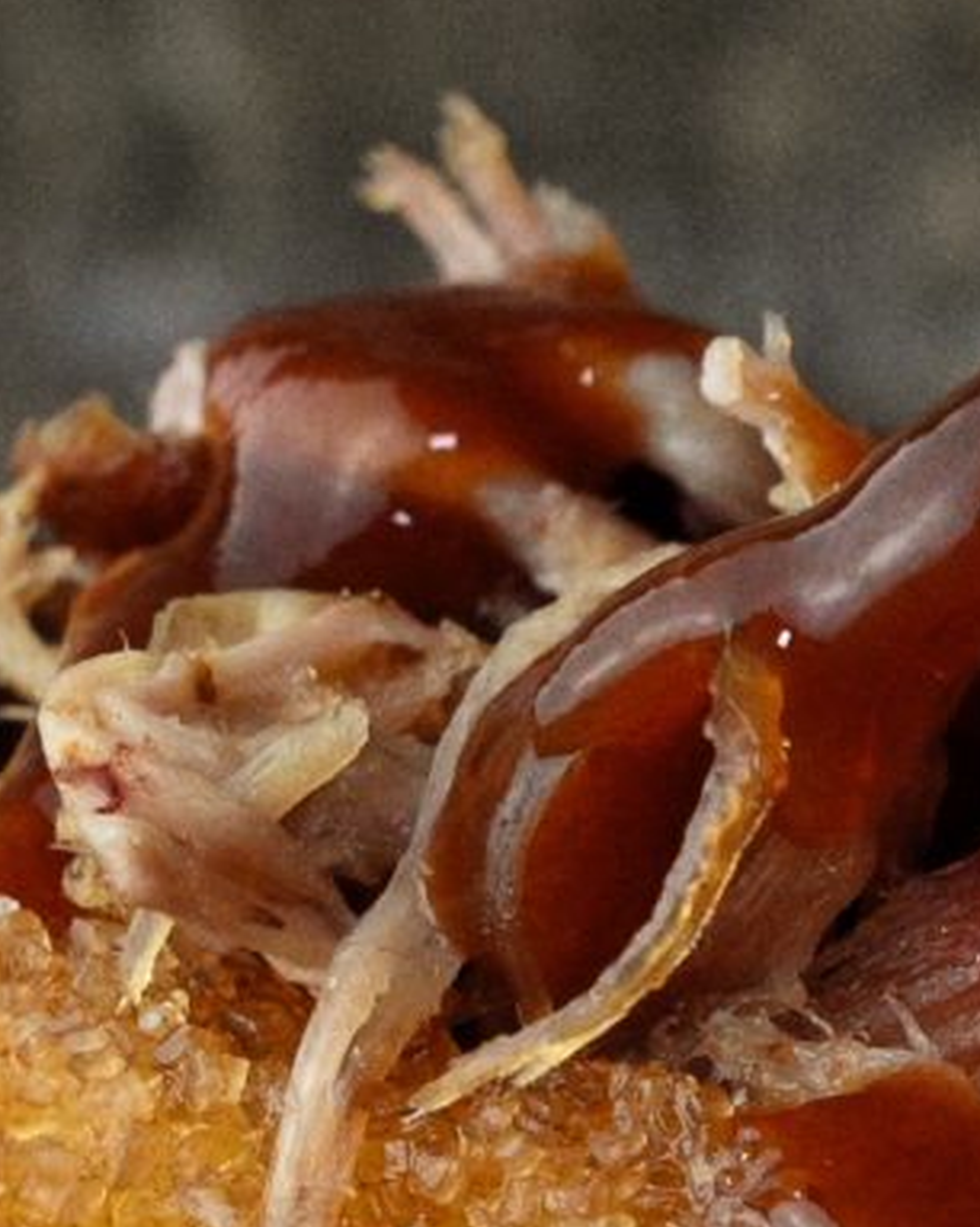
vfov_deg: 5.5
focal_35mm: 351
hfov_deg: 4.3
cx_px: 2639
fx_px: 12736
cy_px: 1853
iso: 6400
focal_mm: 70
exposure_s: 1/500
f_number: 11
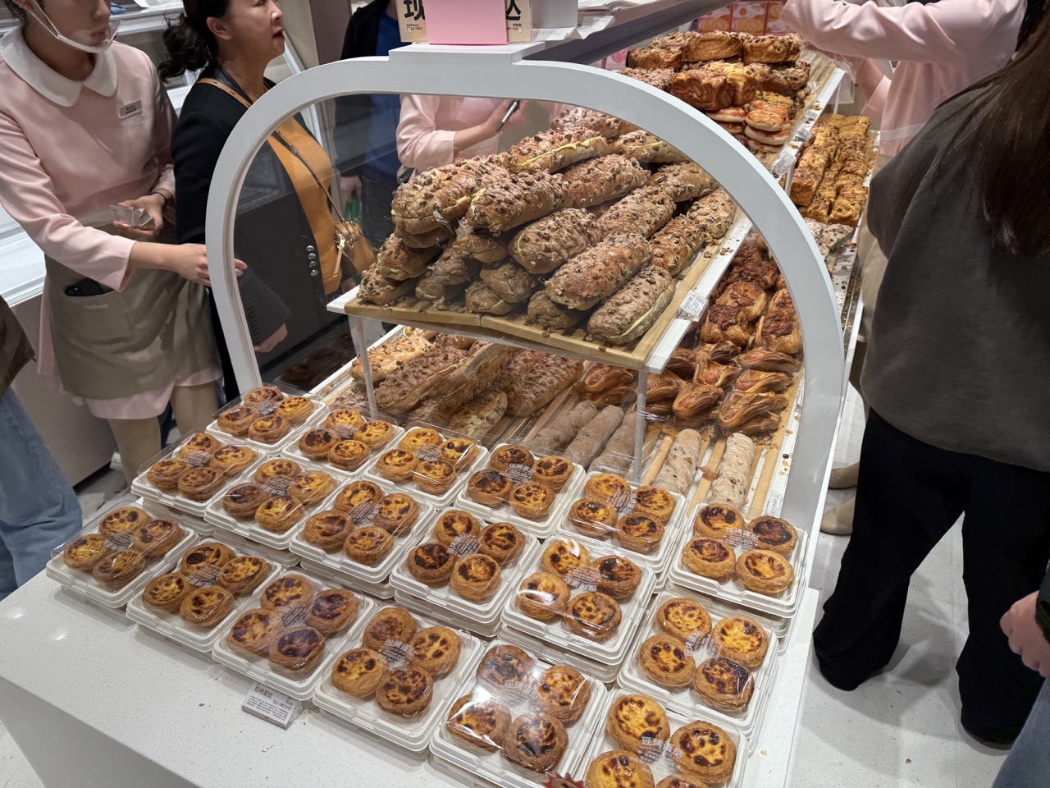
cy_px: 394
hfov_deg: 71.6
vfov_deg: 56.8
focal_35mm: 24
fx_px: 728
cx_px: 525
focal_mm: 6.76
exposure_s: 1/484
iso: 80
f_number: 1.78
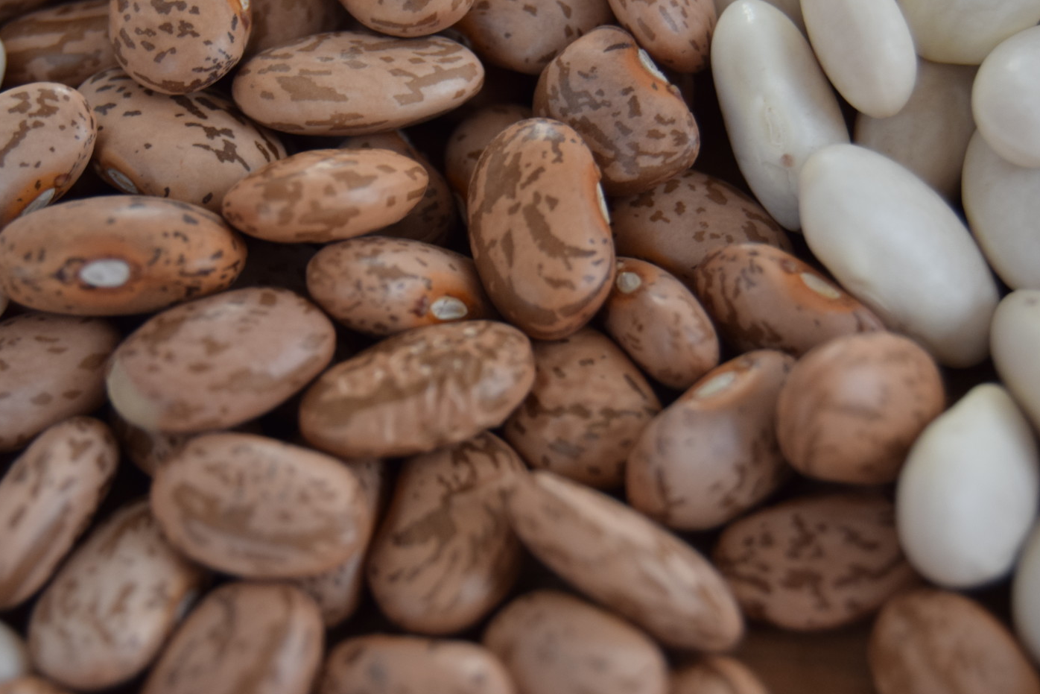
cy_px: 280
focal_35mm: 112
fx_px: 3226
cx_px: 431
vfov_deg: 12.3
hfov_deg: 18.3
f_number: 5.6
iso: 500
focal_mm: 55
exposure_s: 1/60
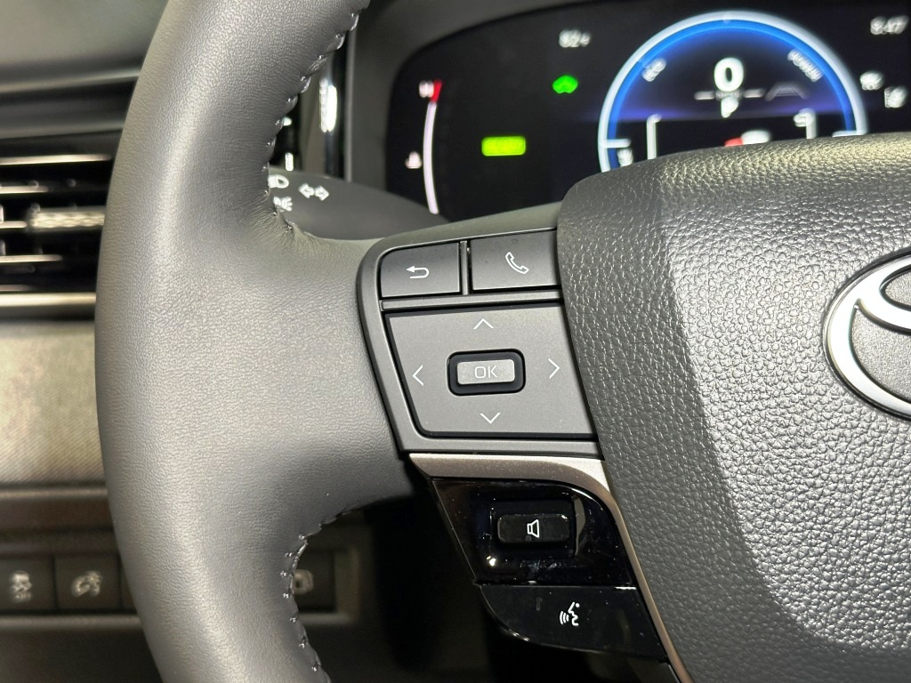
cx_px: 456
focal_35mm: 48
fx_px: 1263
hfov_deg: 39.7
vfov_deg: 30.3
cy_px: 342
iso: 400
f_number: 1.78
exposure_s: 1/40
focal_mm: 6.86
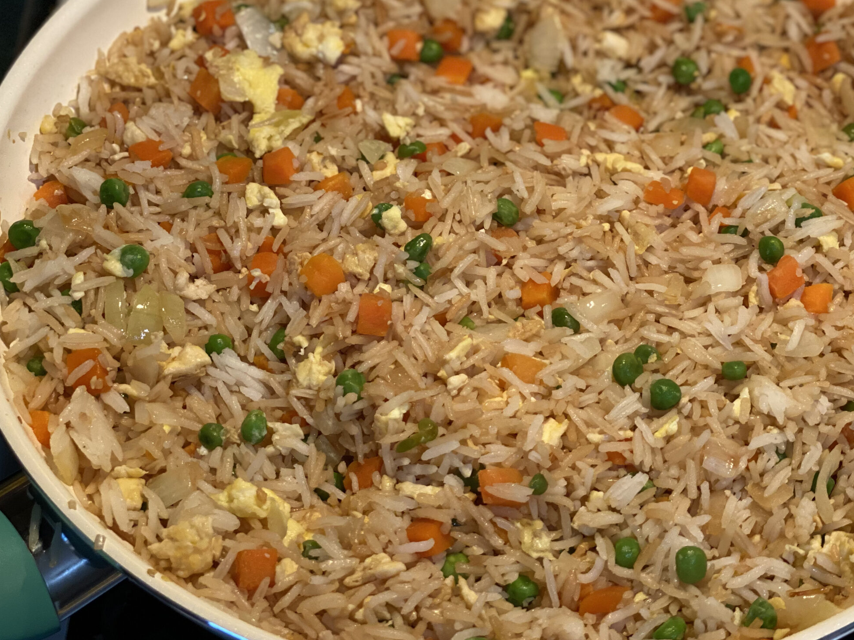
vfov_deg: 21.6
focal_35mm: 68
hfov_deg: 28.5
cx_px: 522
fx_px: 1677
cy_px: 255
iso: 200
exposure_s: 1/120
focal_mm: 6
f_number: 2
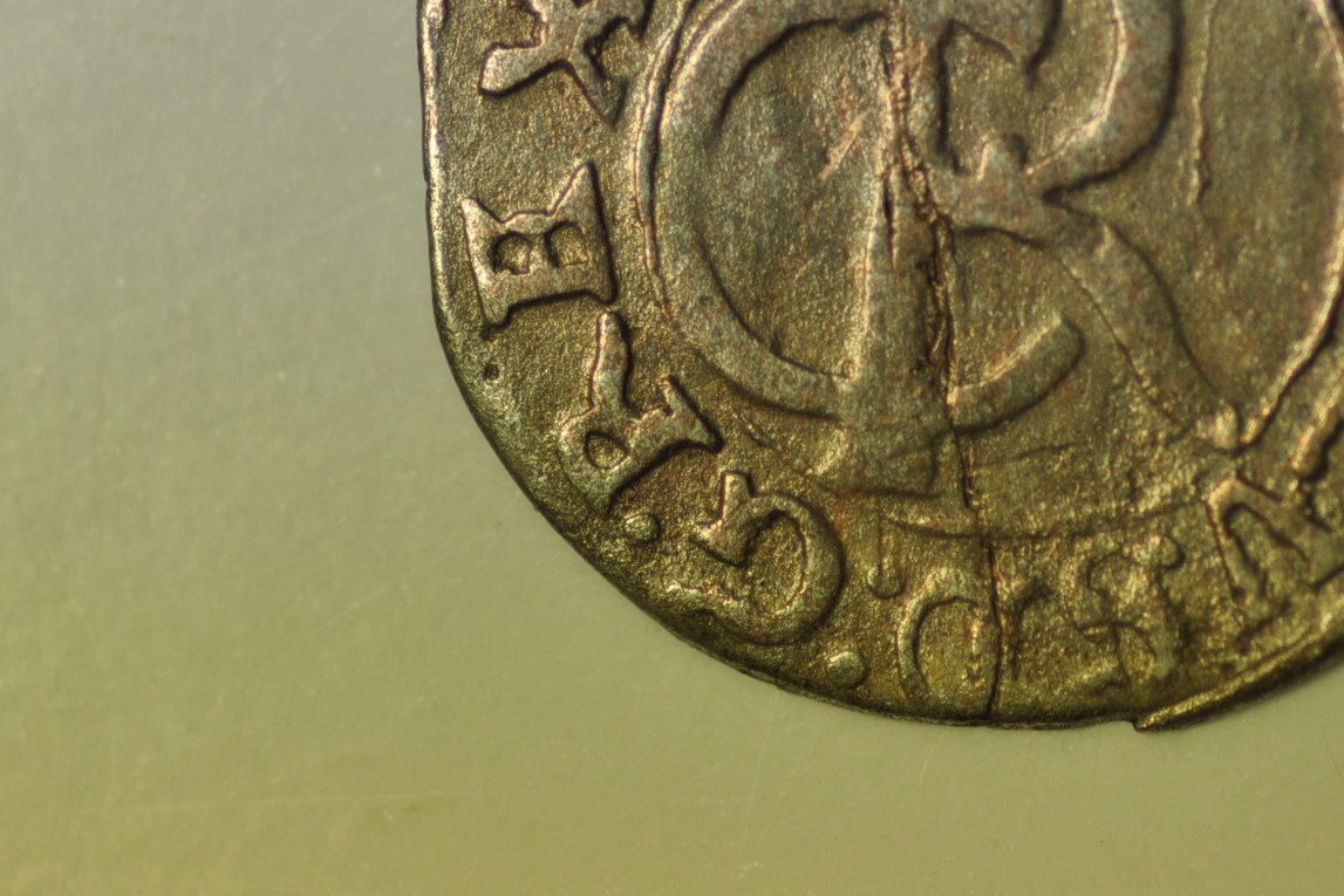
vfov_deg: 8.2
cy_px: 156
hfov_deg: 12.2
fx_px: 6272
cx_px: 1048
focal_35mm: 168
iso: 400
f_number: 4.5
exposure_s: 1/320
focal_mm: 60
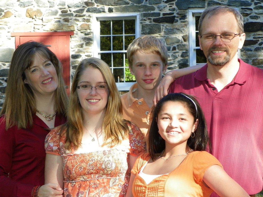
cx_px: 132
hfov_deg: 18.2
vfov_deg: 13.7
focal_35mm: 108
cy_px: 98
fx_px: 821
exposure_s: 1/200
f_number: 4
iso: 125
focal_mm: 19.2
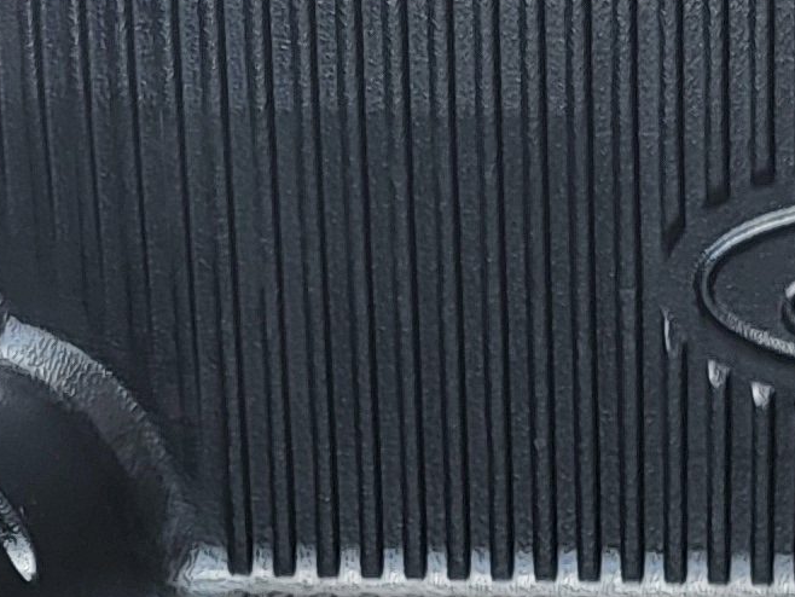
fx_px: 3630
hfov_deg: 12.3
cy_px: 1215
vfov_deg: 8.8
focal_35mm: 158
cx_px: 871
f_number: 1.8
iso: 40
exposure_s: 1/211
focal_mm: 5.4
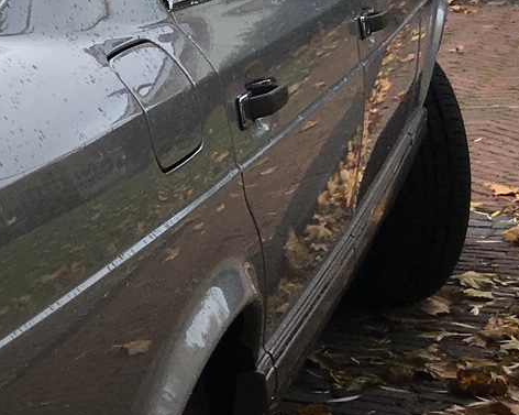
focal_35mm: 121
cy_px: 389
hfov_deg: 13.4
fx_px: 1857
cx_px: -564
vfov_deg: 12.6
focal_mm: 4.15
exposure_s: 1/373
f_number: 2.2
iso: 25
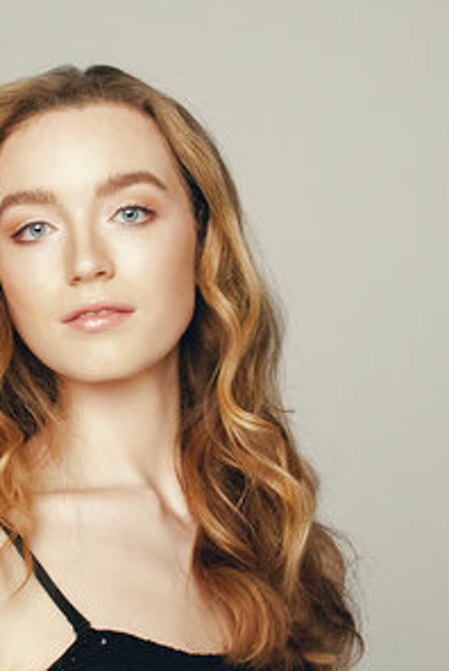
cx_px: 110
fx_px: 1696
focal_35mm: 91
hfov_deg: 15.0
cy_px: 295
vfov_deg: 22.4
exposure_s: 1/160
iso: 1600
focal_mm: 35
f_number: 14
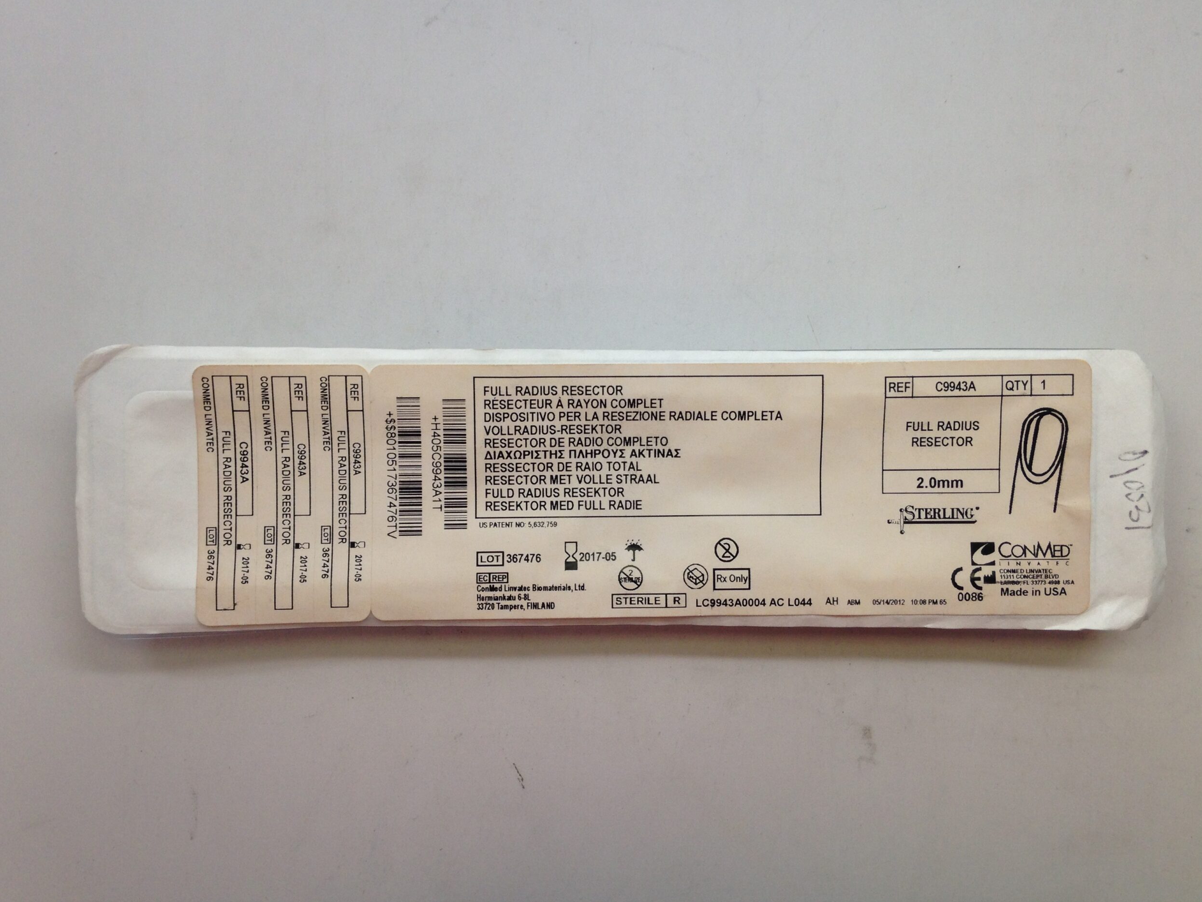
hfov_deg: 54.0
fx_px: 1181
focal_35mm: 34
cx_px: 610
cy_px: 439
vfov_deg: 41.8
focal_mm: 4.12
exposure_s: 1/60
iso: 64
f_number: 2.4
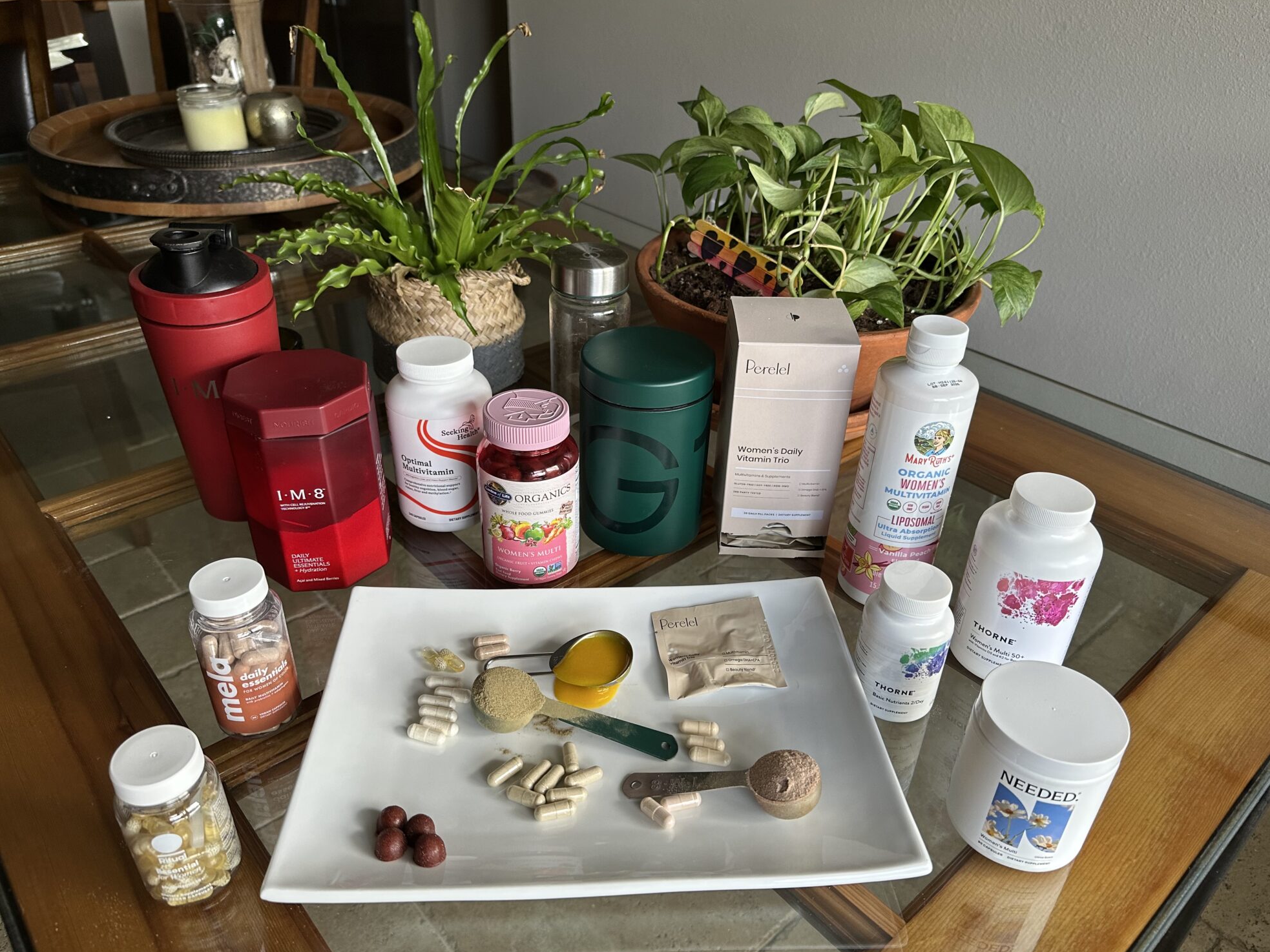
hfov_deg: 69.4
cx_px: 640
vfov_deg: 54.9
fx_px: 917
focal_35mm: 25
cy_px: 483
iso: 160
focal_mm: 6.86
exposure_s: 1/121
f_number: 1.78
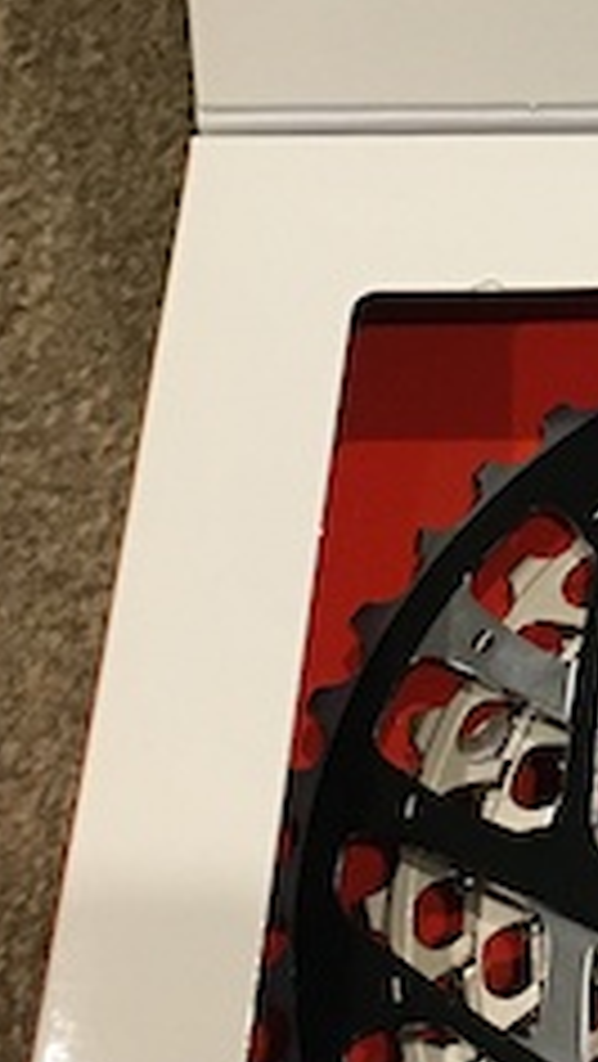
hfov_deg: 10.8
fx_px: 3012
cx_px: 994
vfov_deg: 19.8
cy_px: 266
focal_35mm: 107
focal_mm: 4.15
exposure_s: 1/33
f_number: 2.2
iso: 250
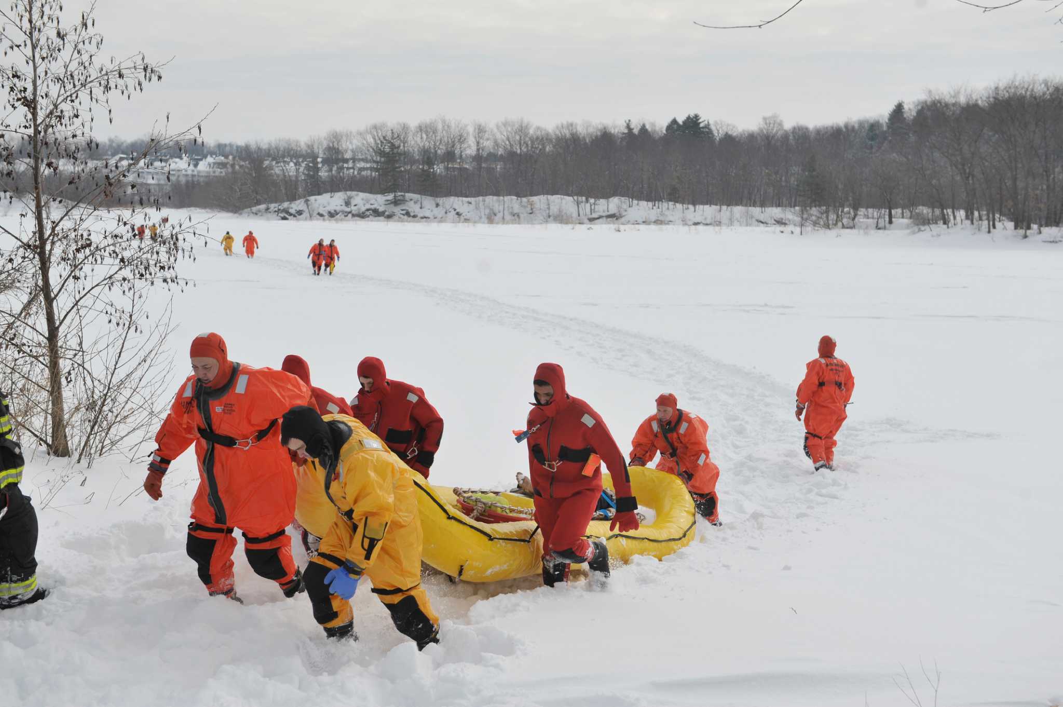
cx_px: 532
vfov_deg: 28.0
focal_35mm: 48
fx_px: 1416
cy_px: 354
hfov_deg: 41.1
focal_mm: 48
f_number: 5.6
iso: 200
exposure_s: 1/1600
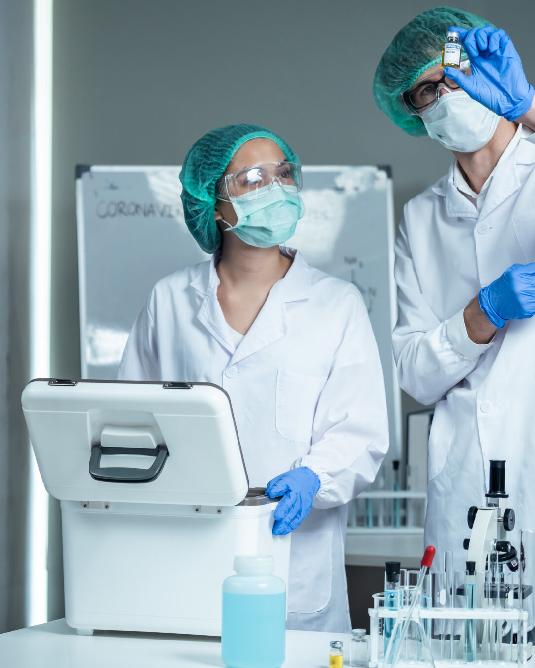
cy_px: 333
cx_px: 174
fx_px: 3048
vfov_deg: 12.5
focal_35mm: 154
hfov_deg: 10.0
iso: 800
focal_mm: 109
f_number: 4
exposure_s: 1/160
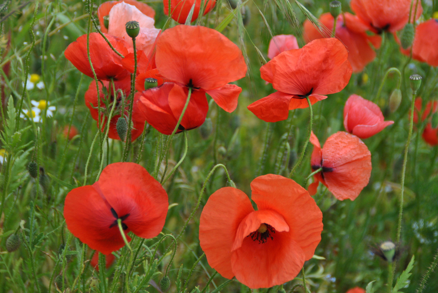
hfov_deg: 13.0
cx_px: 219
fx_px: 1919
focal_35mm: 158
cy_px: 146
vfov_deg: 8.7
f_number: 6
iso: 400
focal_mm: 105
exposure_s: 1/320
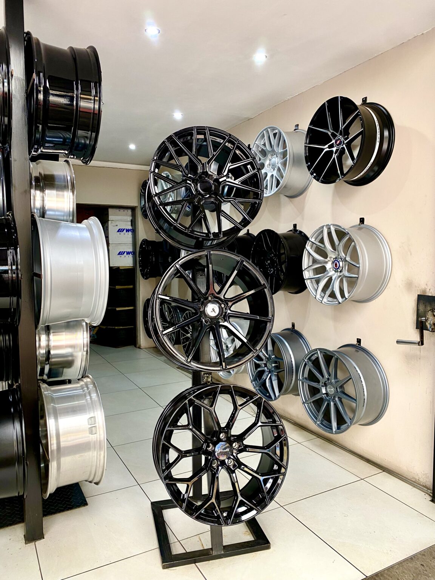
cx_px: 218
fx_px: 436
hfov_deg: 53.1
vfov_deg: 67.3
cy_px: 290
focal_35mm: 26
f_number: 1.8
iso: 100
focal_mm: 4.25
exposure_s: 1/50
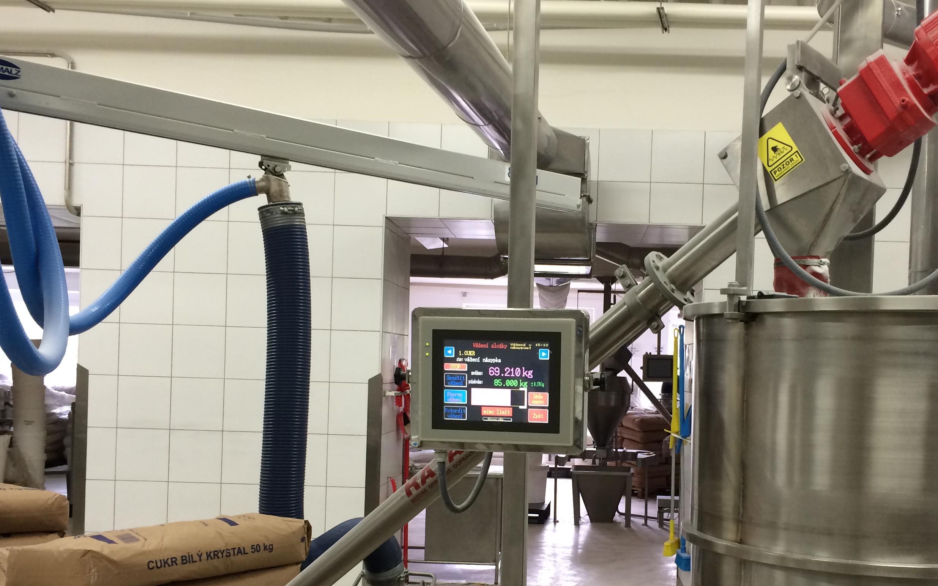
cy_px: 385
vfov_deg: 30.4
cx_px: 565
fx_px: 1074
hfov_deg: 46.9
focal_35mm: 42
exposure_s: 1/30
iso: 80
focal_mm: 4.12
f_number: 2.2
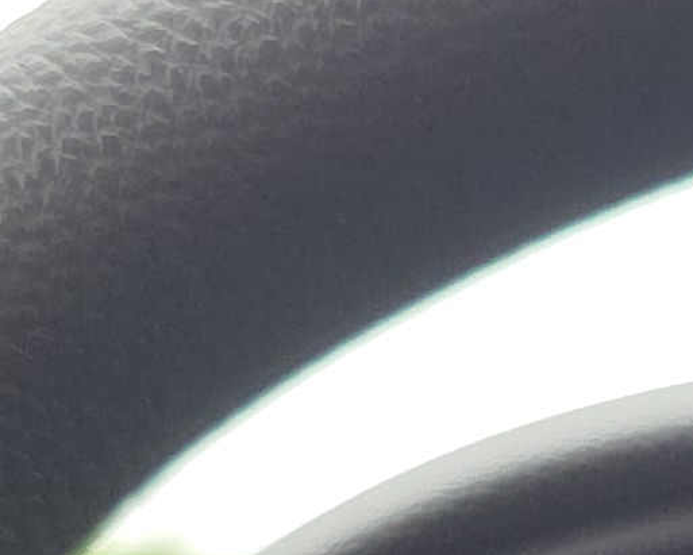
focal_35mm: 175
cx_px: 1470
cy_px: 1753
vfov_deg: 7.6
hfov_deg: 10.1
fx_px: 3591
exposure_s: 1/359
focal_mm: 6.3
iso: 64
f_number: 1.7
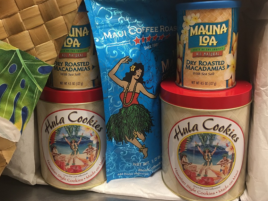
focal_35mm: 35
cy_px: 88
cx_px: 127
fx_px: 271
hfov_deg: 52.6
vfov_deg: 40.6
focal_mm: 4.15
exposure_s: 1/15
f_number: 2.2
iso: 50
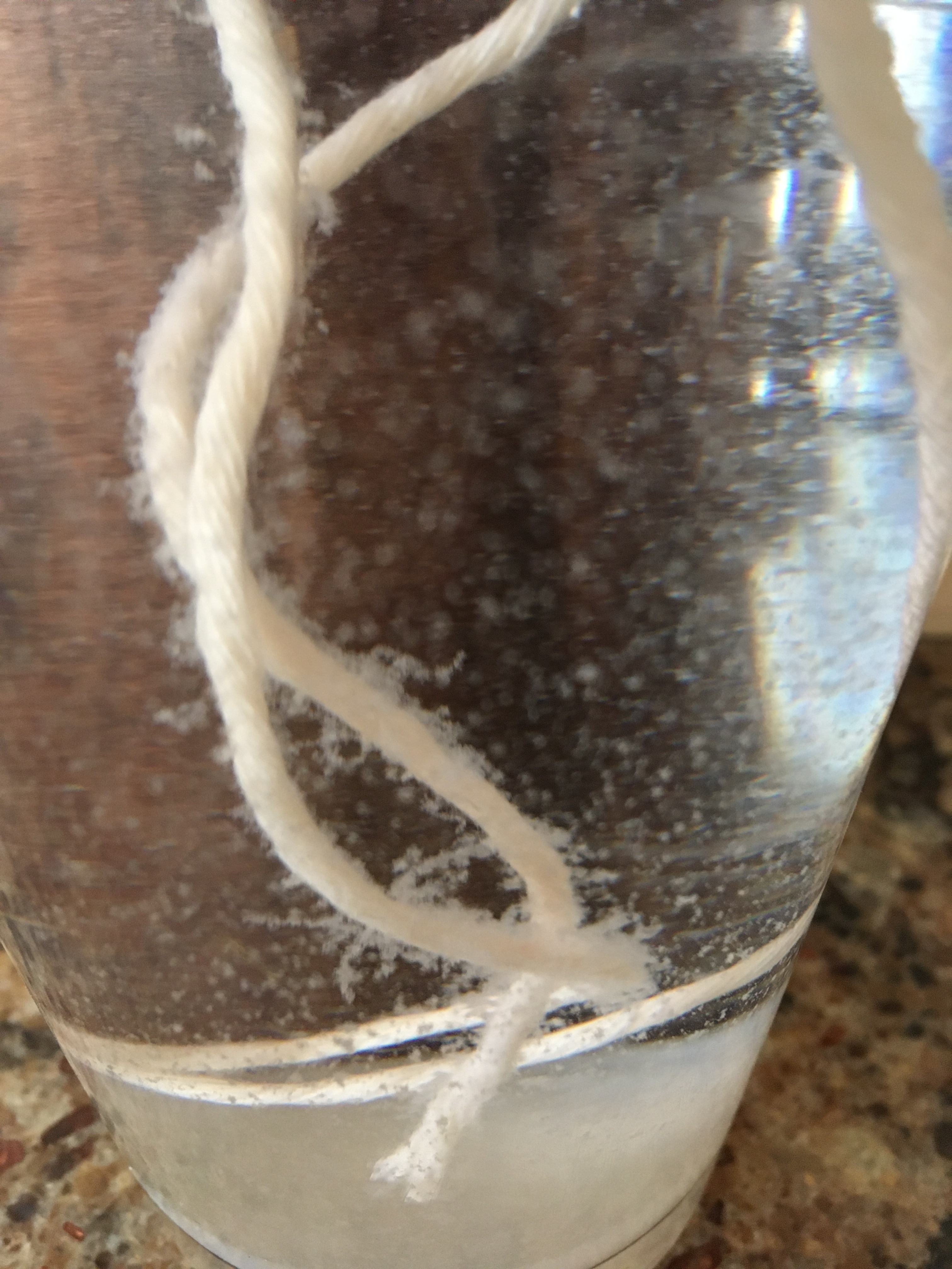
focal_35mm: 29
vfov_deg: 61.7
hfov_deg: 48.2
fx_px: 1063
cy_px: 634
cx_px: 476
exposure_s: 1/30
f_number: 2.2
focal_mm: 4.15
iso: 160
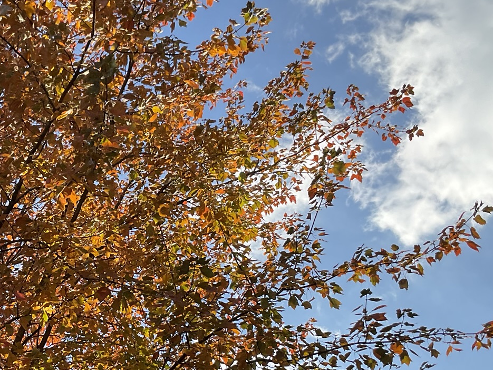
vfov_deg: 23.5
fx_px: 883
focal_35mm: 62
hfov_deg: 30.5
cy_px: 268
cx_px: 106
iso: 16
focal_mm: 3
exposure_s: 1/1168
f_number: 1.8
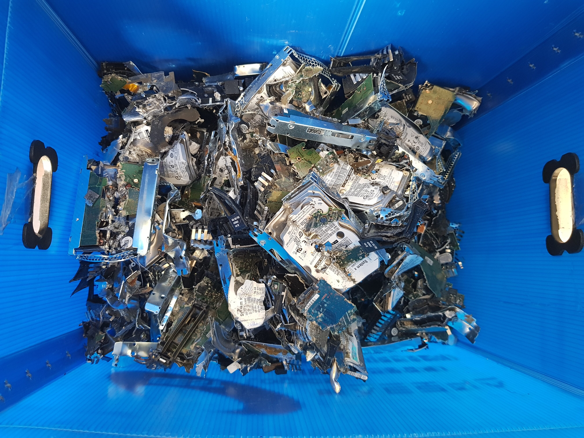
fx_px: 439
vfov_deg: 53.1
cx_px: 292
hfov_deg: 67.3
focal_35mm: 26
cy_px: 219
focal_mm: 4.2
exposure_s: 1/17
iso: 200
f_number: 1.7
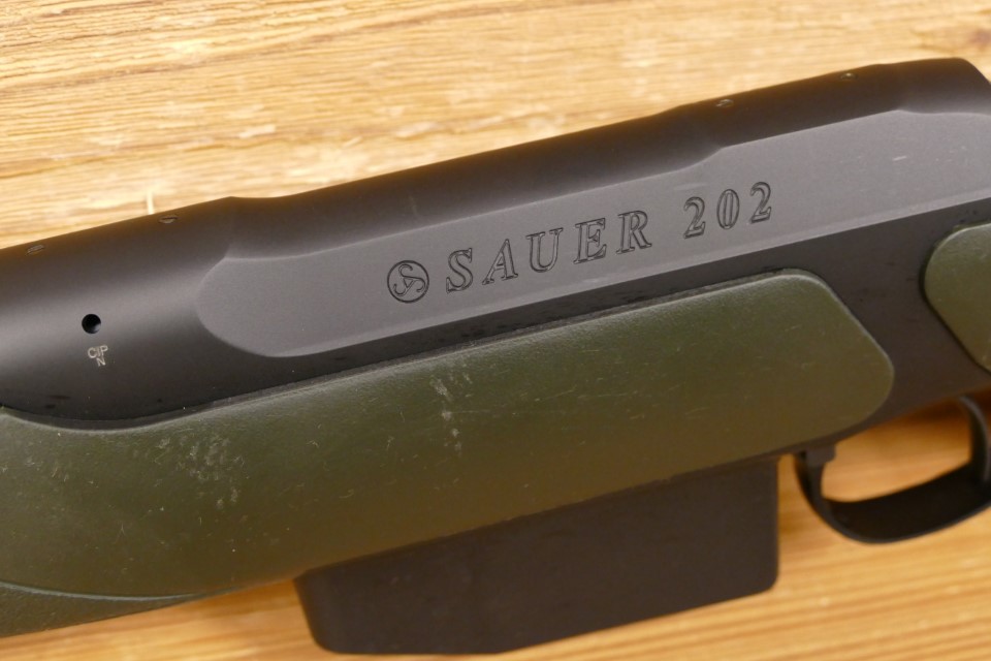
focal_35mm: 55
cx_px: 496
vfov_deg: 24.6
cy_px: 330
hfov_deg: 36.2
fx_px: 1514
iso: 1600
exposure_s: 1/50
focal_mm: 20.23
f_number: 3.4
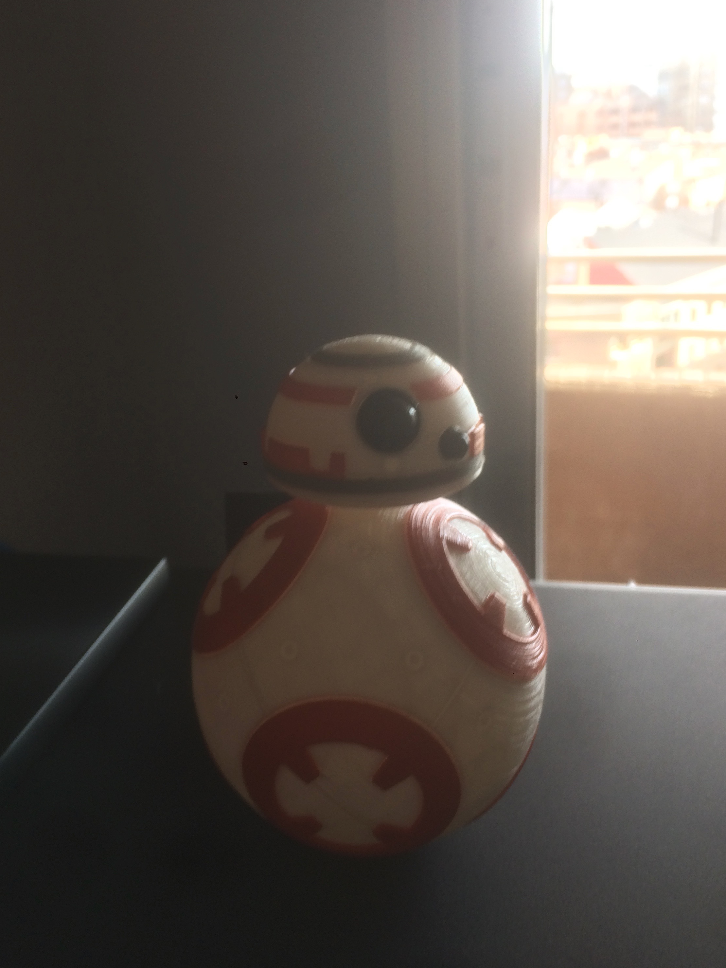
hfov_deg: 44.2
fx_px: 895
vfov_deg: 56.7
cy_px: 446
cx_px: 356
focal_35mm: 32
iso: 32
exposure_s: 1/33
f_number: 2.2
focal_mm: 4.15
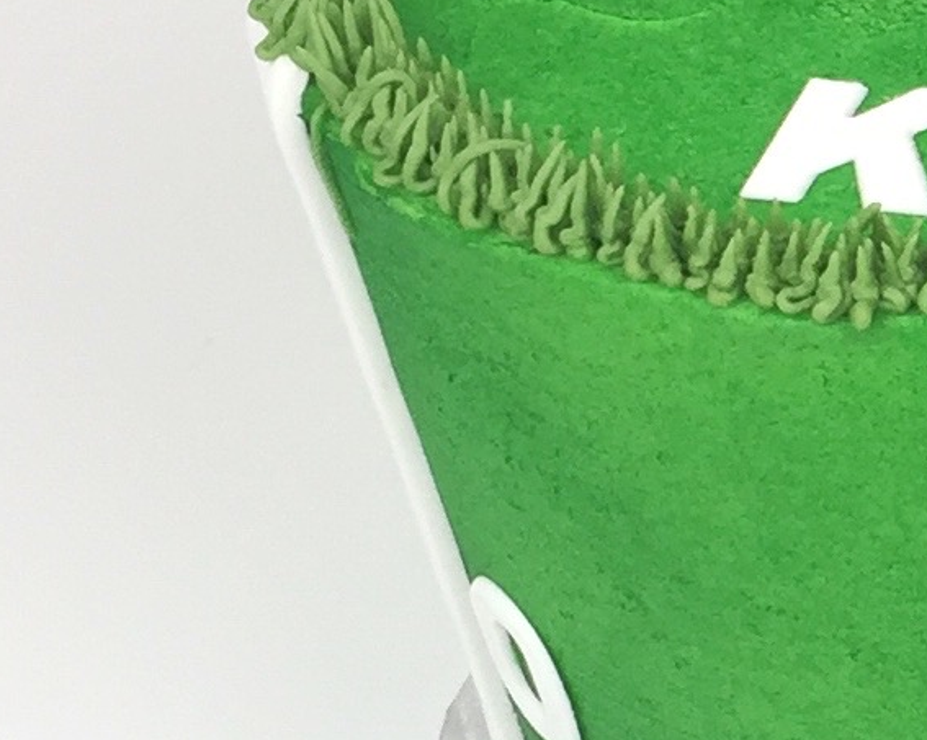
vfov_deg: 9.4
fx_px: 4470
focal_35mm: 163
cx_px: 1903
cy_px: 653
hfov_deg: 10.7
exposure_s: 1/120
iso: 50
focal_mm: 4.15
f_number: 2.2
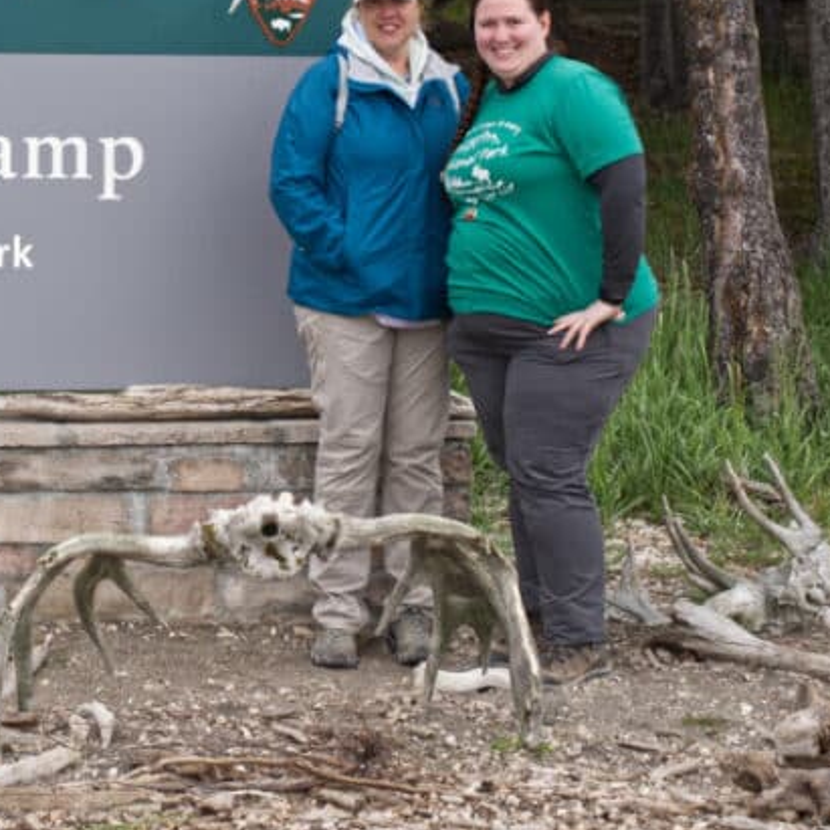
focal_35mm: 118
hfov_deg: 14.6
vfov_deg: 14.6
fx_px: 3201
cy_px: 98
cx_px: 89
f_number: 5.6
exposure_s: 1/125
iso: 320
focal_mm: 50
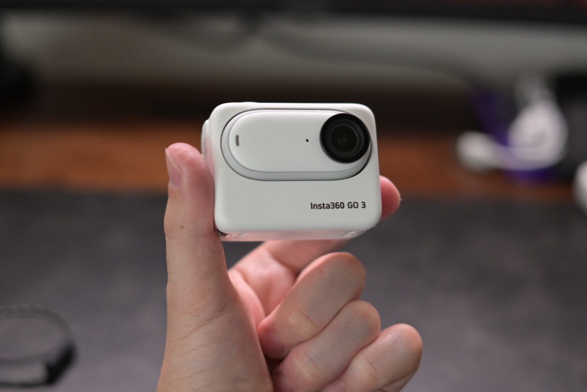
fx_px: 978
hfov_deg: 33.4
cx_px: 294
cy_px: 196
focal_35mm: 60
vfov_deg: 22.6
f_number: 2
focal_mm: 40
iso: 1250
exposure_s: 1/800
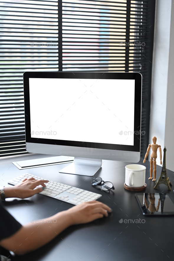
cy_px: 130
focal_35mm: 50
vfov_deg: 39.6
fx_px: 362
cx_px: 87
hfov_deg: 27.0
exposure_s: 1/160
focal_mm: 50
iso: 500
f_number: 2.2
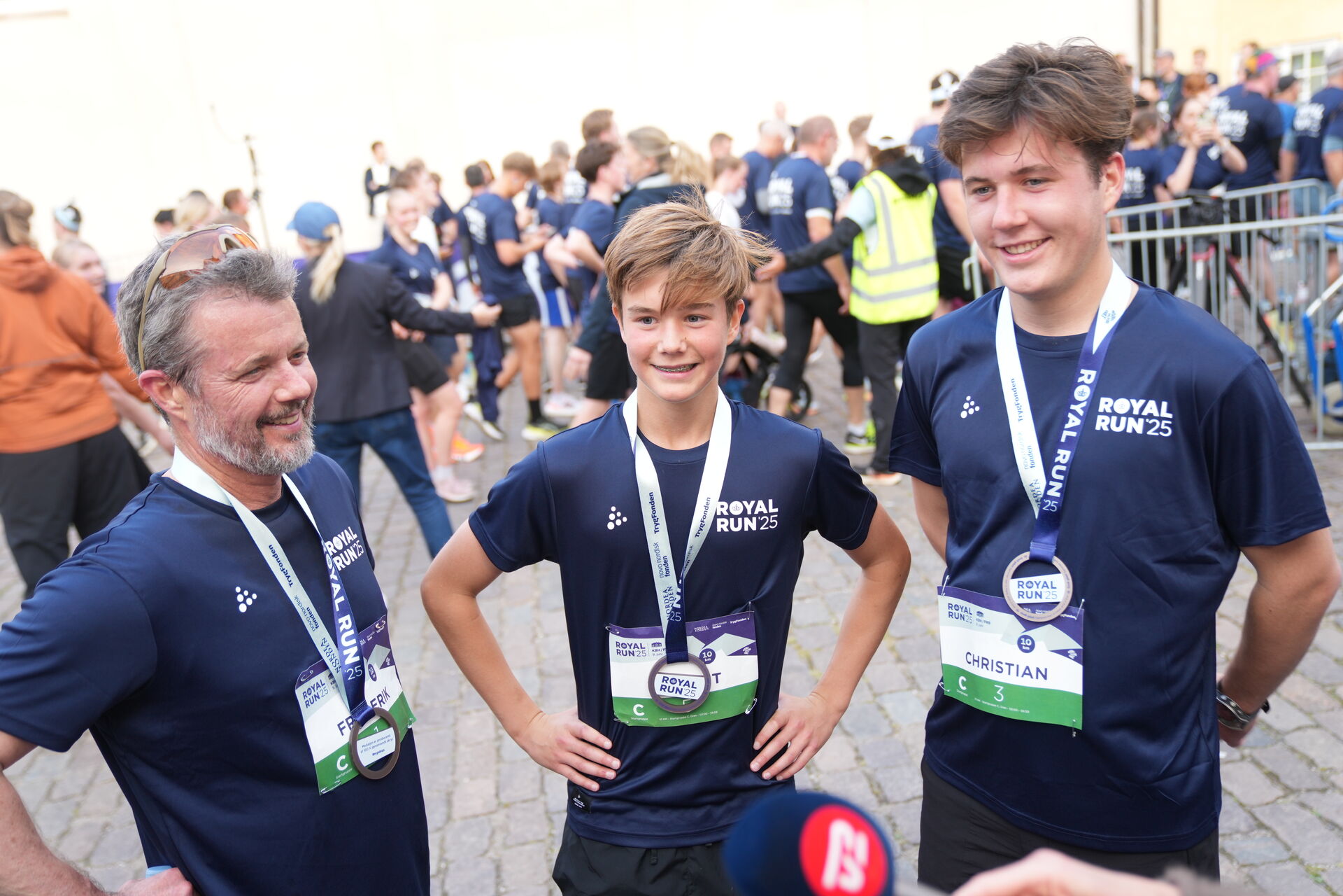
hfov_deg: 54.4
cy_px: 448
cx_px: 672
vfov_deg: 37.9
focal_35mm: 35
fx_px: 1306
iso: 320
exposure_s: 1/200
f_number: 2.8
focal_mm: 35
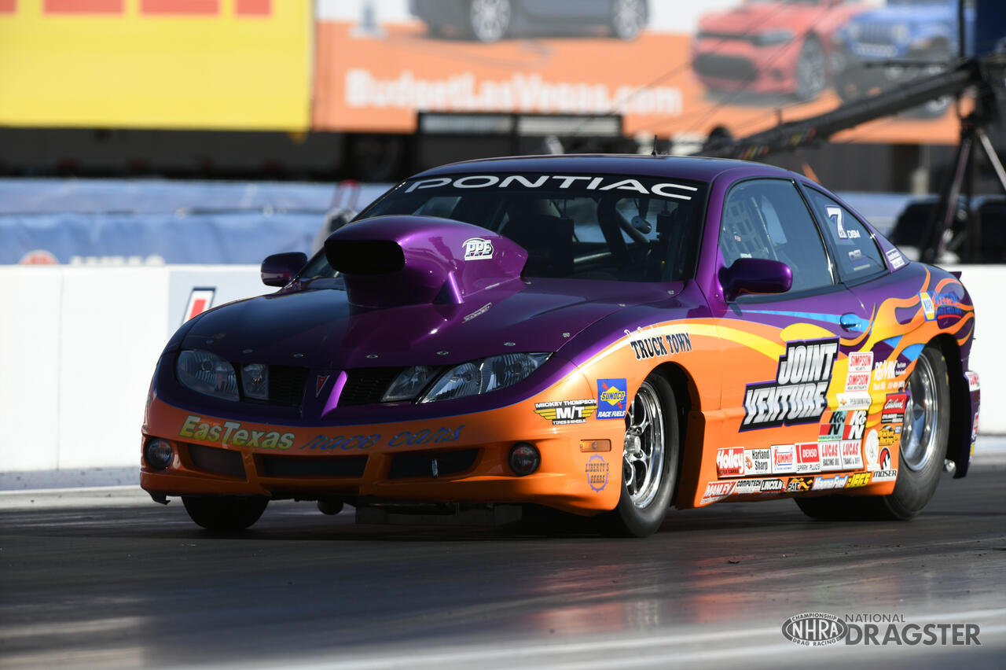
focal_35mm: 420
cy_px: 335
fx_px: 11730
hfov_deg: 4.9
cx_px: 503
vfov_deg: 3.3
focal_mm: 420
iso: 320
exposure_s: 1/1600
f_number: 8
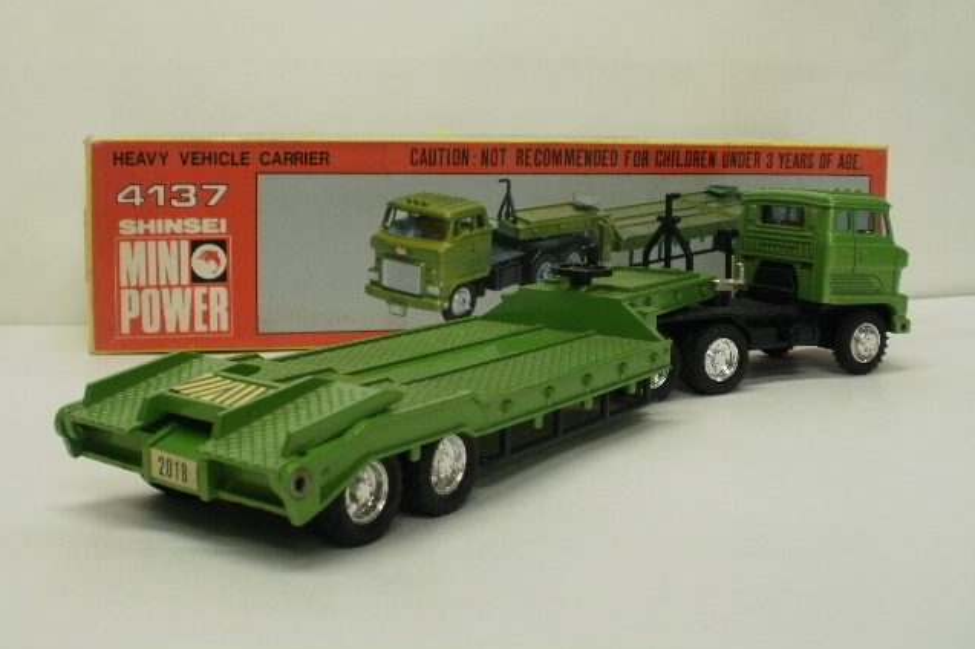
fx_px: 1245
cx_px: 487
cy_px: 291
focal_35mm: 46
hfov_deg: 42.8
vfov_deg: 29.2
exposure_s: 1/25
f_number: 4
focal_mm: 7.7
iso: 125
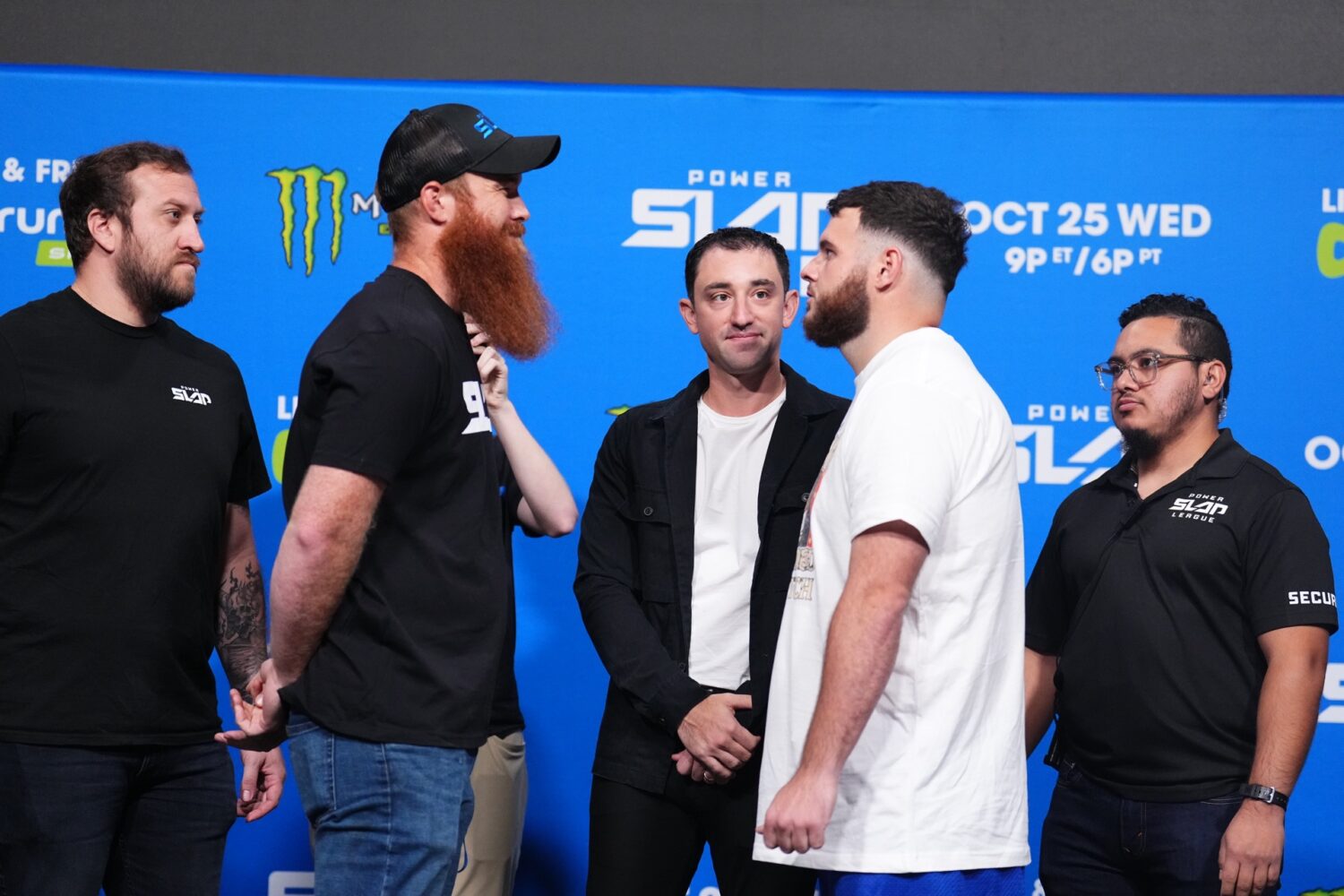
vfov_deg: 13.0
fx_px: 3920
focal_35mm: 105
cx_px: 672
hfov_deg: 19.5
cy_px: 448
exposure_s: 1/640
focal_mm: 105
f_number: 2.8
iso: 4000
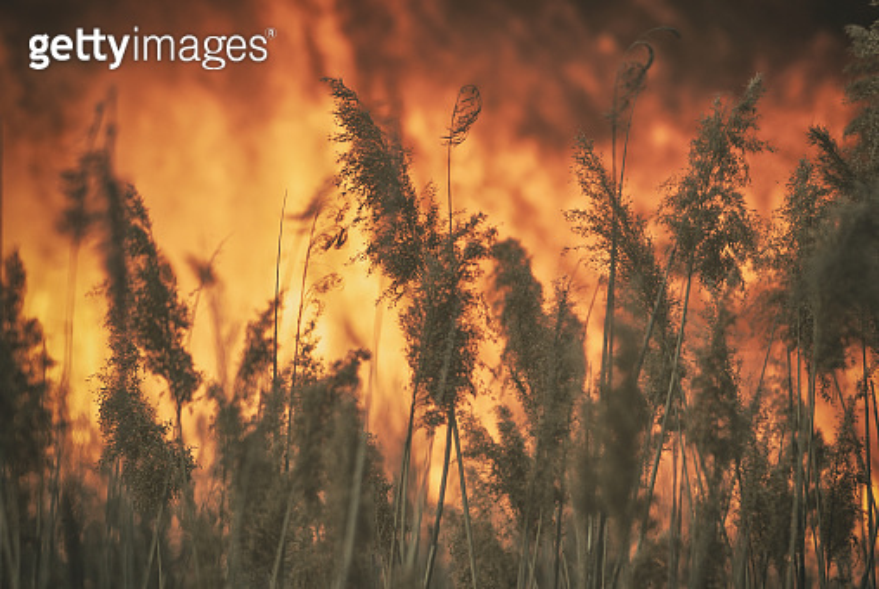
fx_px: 7333
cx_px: 440
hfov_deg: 6.9
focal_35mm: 300
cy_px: 294
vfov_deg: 4.6
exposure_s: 1/1000
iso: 100
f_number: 5.6
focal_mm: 200
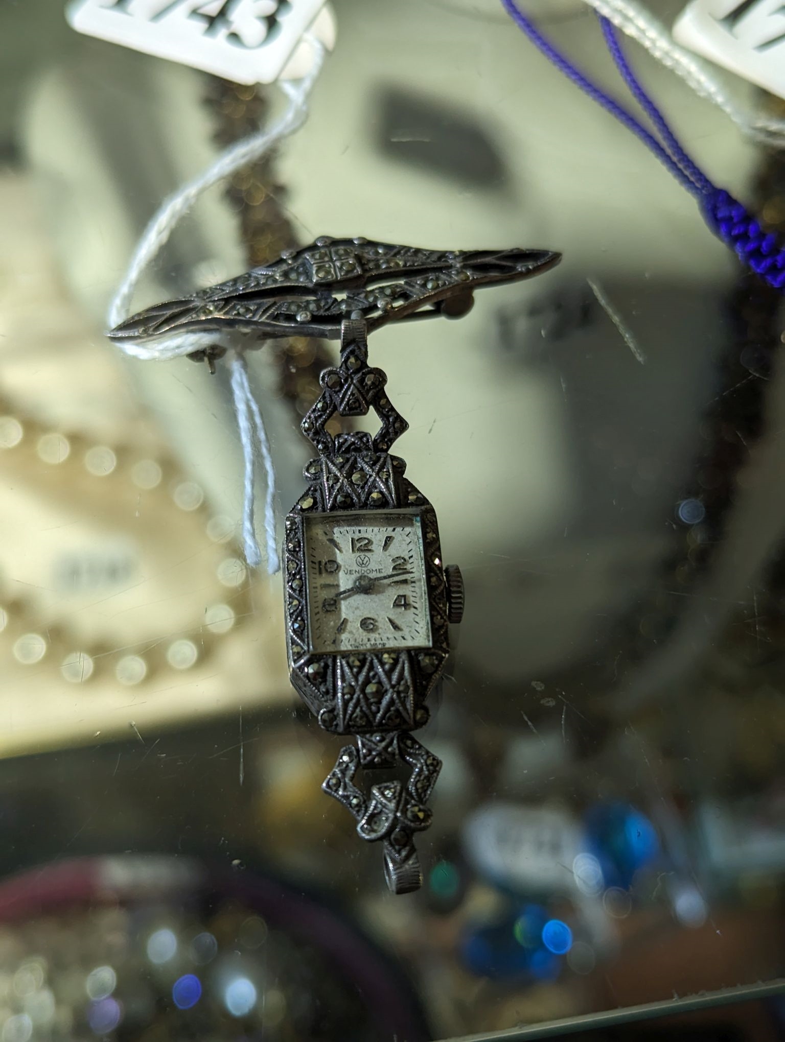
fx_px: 1448
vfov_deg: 39.6
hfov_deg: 30.3
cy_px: 521
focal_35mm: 48
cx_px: 392
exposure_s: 1/99.9
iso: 120
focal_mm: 6.81
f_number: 1.85
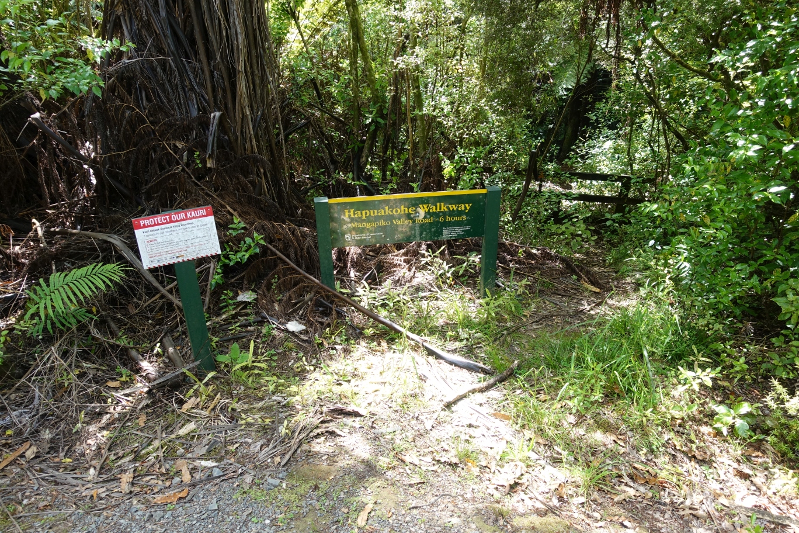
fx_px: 533
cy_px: 266
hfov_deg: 73.7
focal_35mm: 24
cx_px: 400
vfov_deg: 53.1
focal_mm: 8.8
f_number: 3.2
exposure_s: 1/80
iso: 125
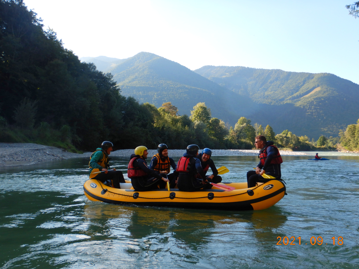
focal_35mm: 34
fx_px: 353
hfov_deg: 54.0
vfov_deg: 41.8
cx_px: 180
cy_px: 134
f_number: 4.2
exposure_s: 1/320
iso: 125
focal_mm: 6.1
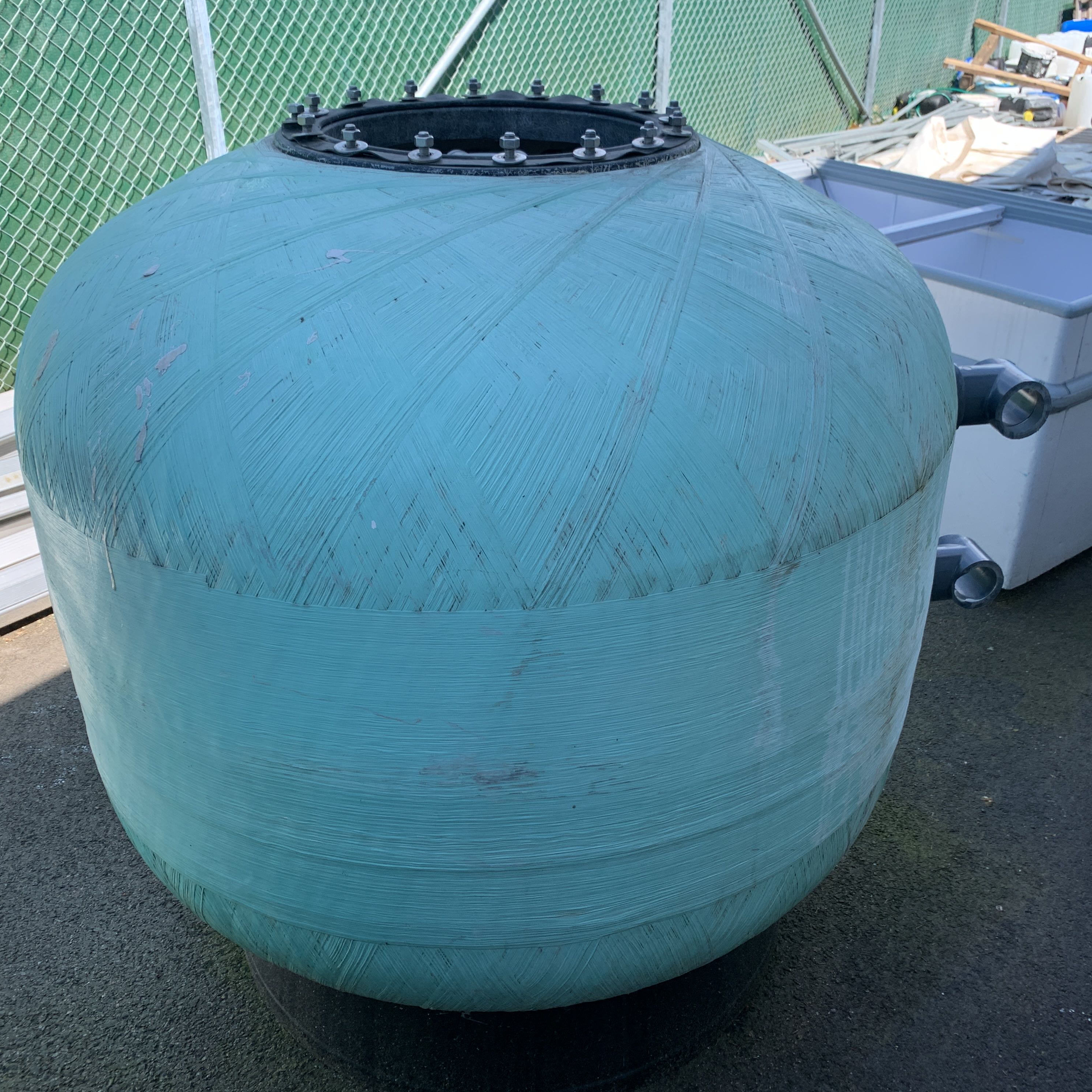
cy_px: 543
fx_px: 1106
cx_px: 559
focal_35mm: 31
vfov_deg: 52.5
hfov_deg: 52.5
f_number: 1.8
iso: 25
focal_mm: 4.25
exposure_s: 1/651
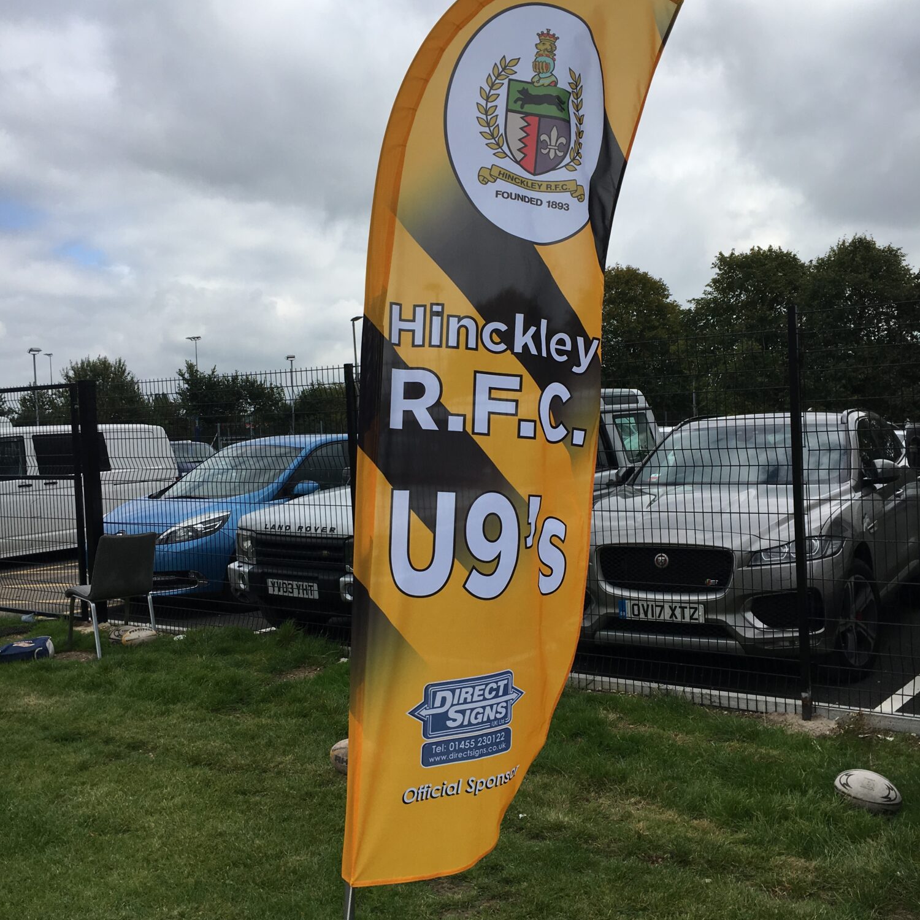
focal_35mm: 35
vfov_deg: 47.2
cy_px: 461
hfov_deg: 47.2
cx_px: 451
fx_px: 1052
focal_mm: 4.15
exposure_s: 1/1603
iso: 25
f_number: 2.2
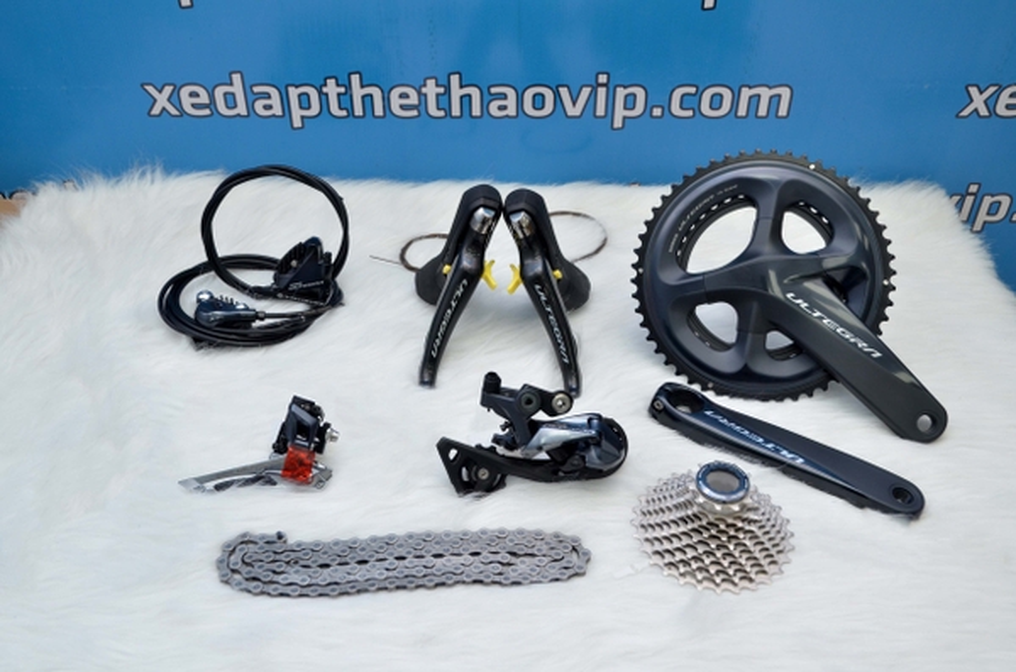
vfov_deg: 39.8
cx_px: 508
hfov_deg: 57.3
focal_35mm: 33
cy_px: 336
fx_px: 929
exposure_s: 1/250
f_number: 7.1
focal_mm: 22
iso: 800
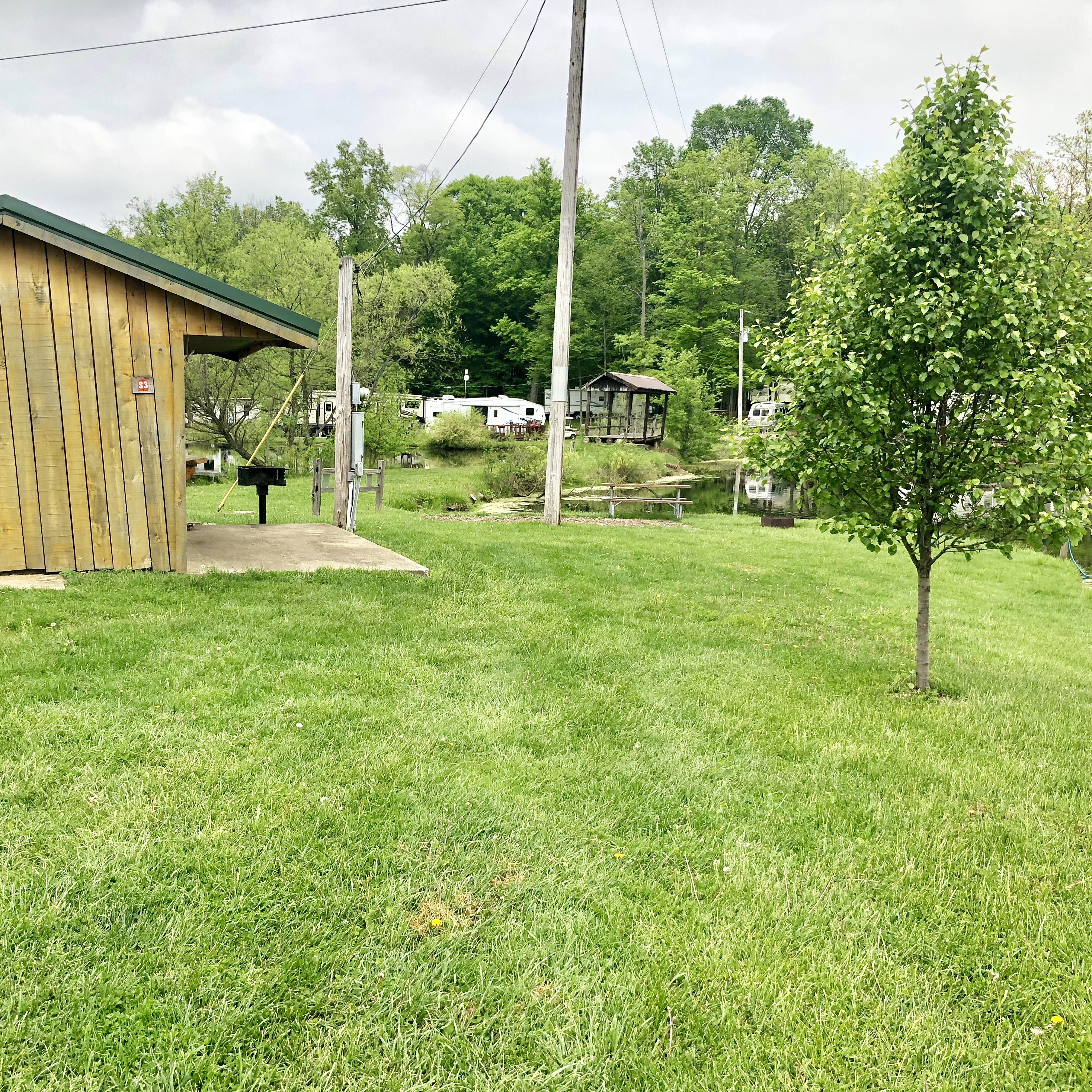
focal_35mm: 34
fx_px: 1213
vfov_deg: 48.4
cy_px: 559
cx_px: 458
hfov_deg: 48.3
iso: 20
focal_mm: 3.99
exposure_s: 1/1263
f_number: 1.8
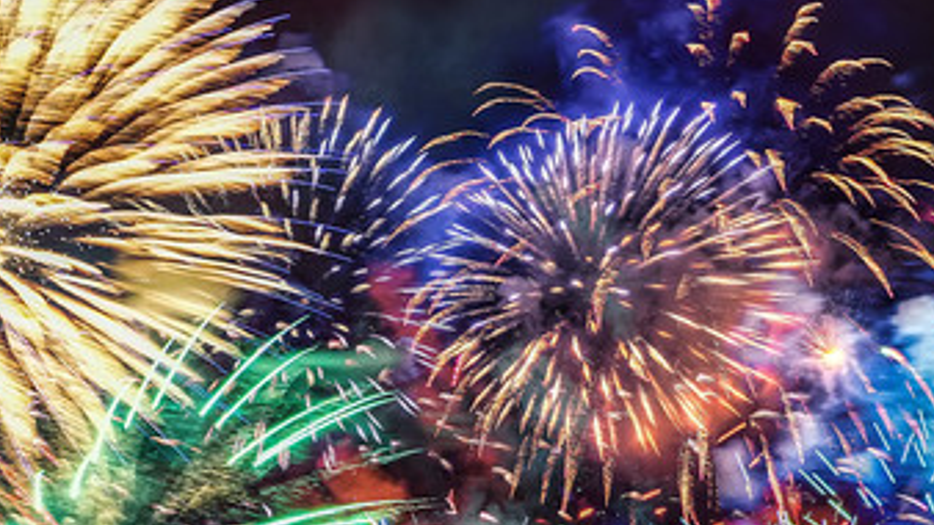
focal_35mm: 78
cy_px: 774
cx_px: 25
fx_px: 1931
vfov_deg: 14.5
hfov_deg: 25.9
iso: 125
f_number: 8
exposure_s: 1/13
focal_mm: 21
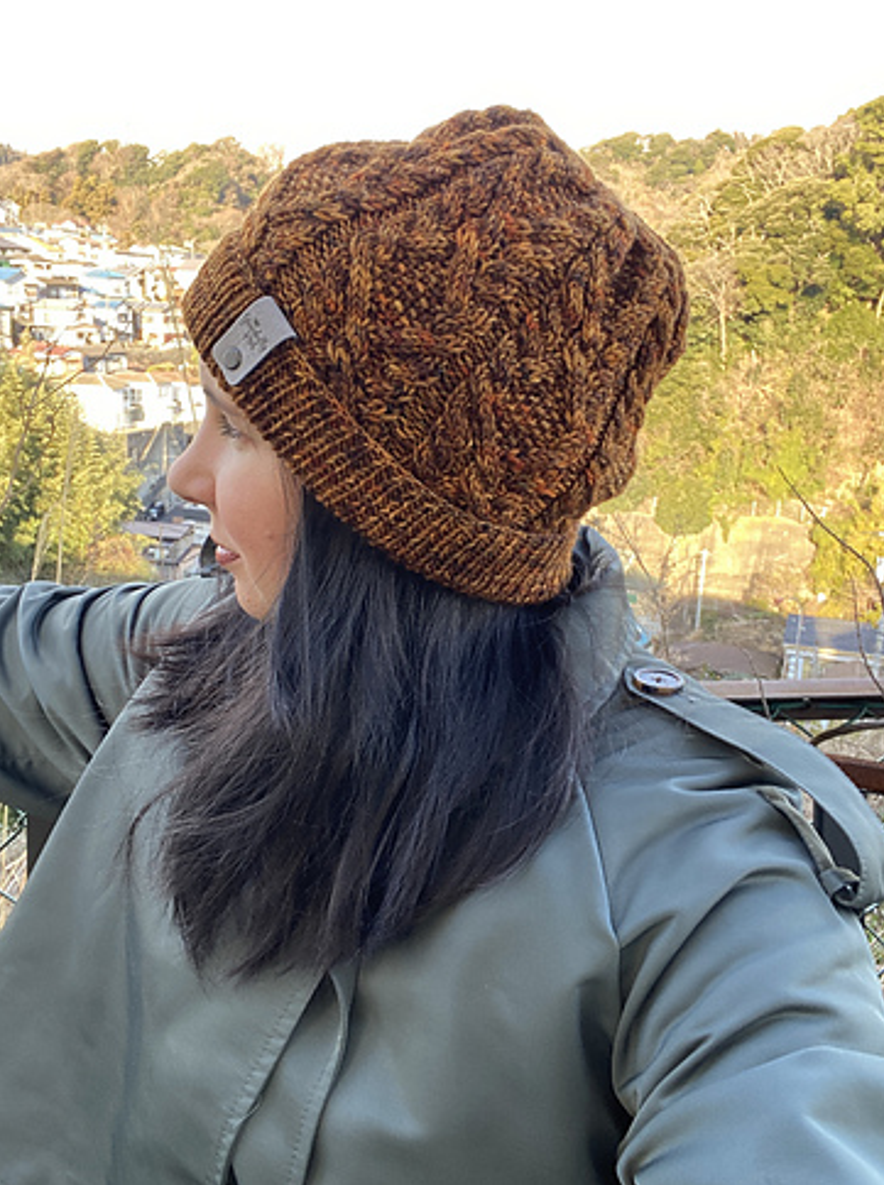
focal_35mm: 31
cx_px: 435
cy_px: 578
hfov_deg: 45.3
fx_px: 1059
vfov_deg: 58.4
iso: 80
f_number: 2.2
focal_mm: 2.71
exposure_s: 1/122
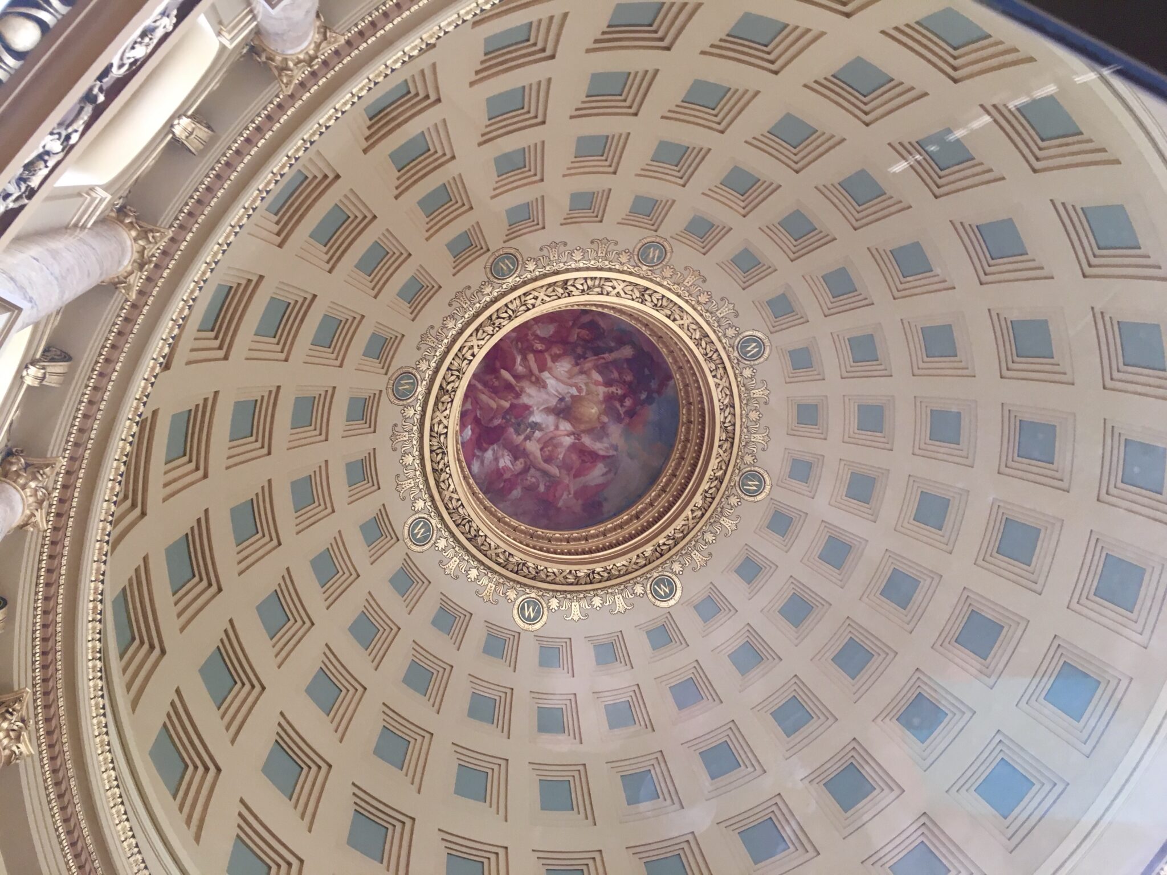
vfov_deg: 48.2
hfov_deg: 61.7
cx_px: 584
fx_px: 978
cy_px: 438
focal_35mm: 29
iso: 64
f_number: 2.2
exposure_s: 1/30
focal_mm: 4.15
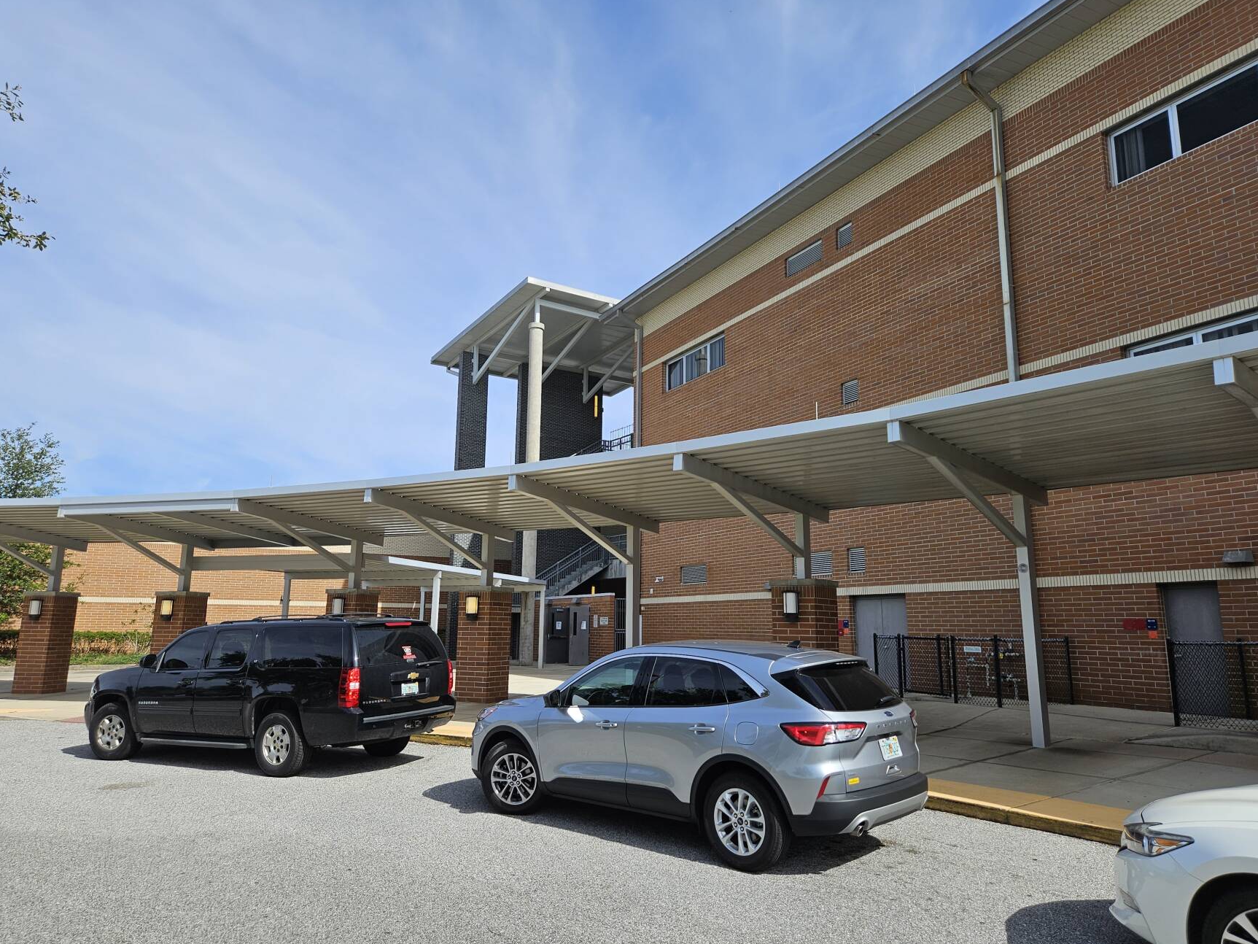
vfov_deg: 56.8
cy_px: 465
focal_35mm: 24
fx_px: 872
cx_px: 632
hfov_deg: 71.6
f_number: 1.8
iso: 25
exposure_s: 1/1994
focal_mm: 5.4
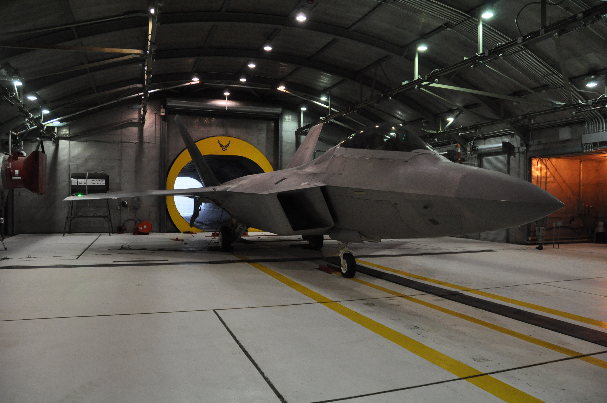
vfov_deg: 47.8
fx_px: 455
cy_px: 202
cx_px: 304
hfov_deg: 67.4
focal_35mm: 27
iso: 2000
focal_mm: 18
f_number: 4
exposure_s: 1/320
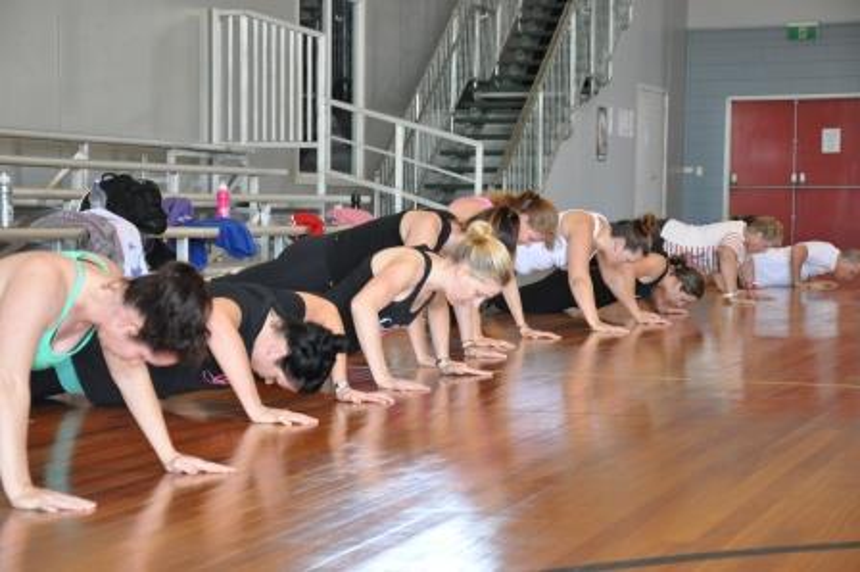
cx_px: 430
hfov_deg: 21.9
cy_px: 286
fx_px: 2220
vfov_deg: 14.7
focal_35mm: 93
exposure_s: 1/80
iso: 1600
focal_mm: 62
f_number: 5.3
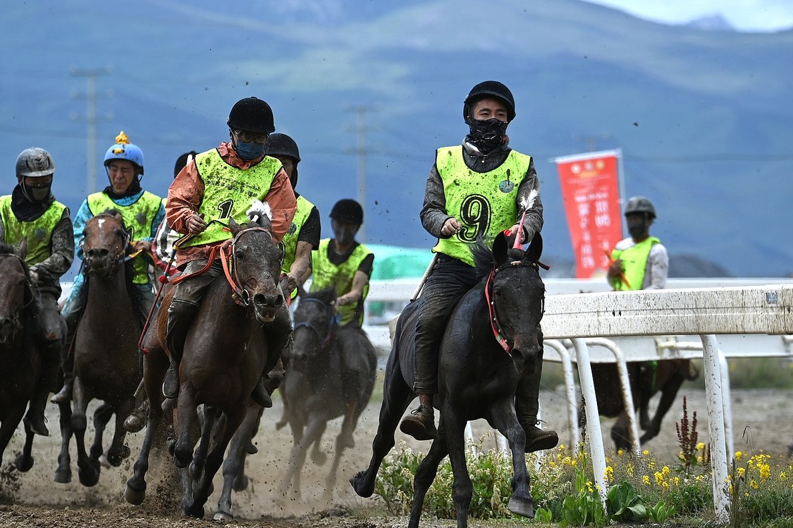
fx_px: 8059
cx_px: 307
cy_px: 260
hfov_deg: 5.6
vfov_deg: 3.8
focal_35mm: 366
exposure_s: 1/1600
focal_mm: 290
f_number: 6.3
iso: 200
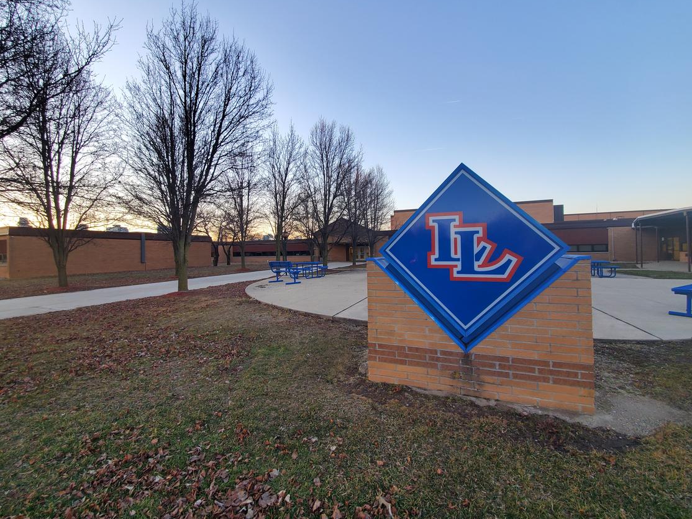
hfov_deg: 102.0
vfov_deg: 85.6
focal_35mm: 14
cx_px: 343
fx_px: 280
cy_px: 242
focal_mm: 1.8
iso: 50
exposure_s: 1/59
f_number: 2.2
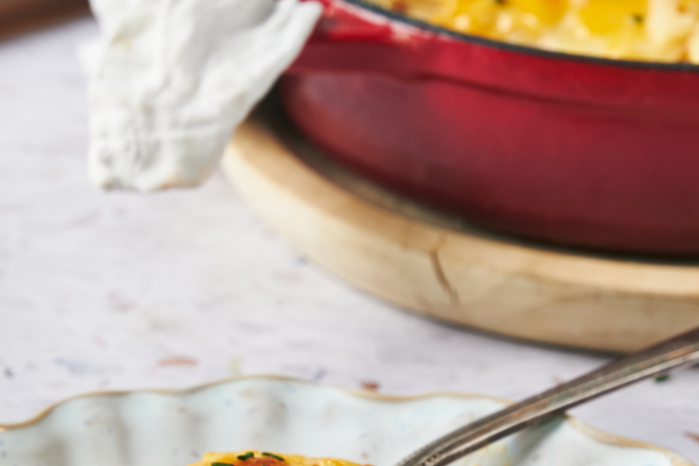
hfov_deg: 9.1
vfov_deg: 6.1
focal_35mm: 226
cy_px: 455
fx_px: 4388
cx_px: 329
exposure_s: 1/100
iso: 100
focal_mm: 62
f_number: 8
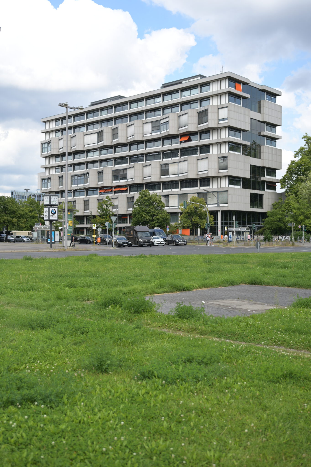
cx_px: 156
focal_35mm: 40
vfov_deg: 48.5
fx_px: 519
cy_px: 234
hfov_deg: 33.4
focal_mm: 40
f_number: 3.2
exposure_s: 1/1000
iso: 100
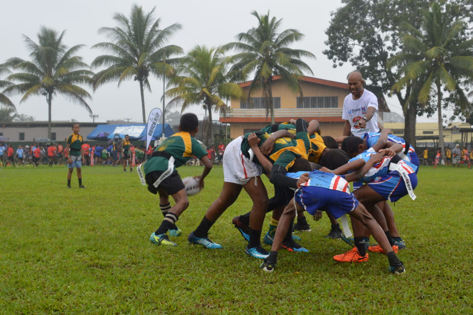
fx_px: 689
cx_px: 236
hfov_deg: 37.9
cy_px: 158
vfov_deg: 25.7
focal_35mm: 52
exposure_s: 1/125
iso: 200
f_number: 5.6
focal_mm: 35
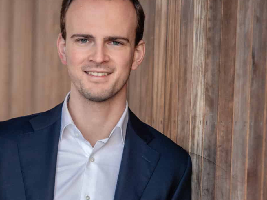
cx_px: 85
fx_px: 2554
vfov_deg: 4.5
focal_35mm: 331
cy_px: 232
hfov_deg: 6.0
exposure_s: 1/320
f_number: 3.5
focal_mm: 155
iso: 800
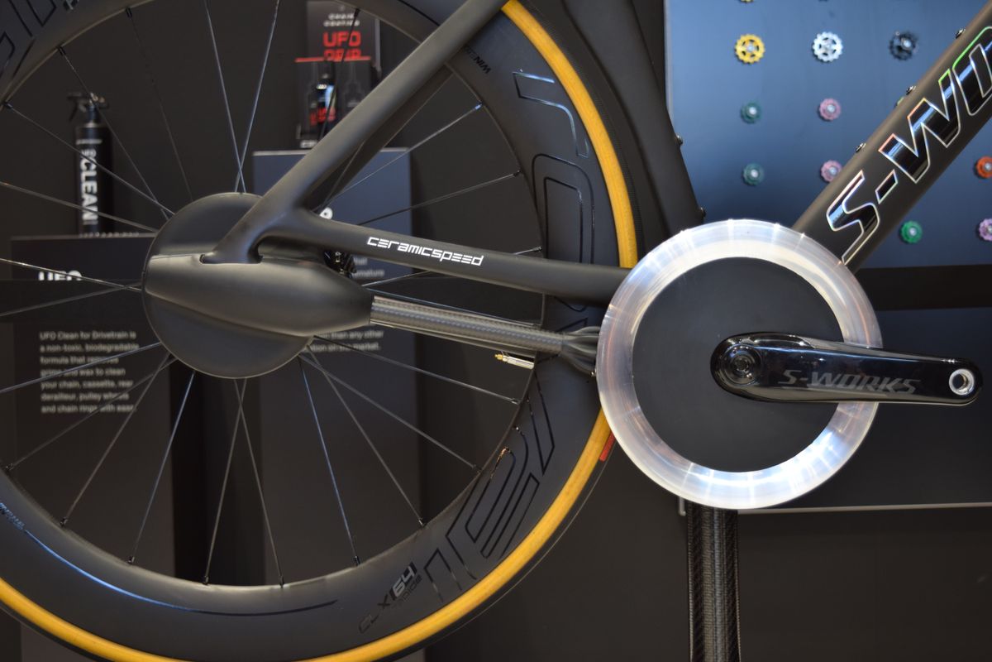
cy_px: 331
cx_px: 496
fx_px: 1405
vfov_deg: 26.5
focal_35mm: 51
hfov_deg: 38.9
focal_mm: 34
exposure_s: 1/60
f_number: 4.5
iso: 450
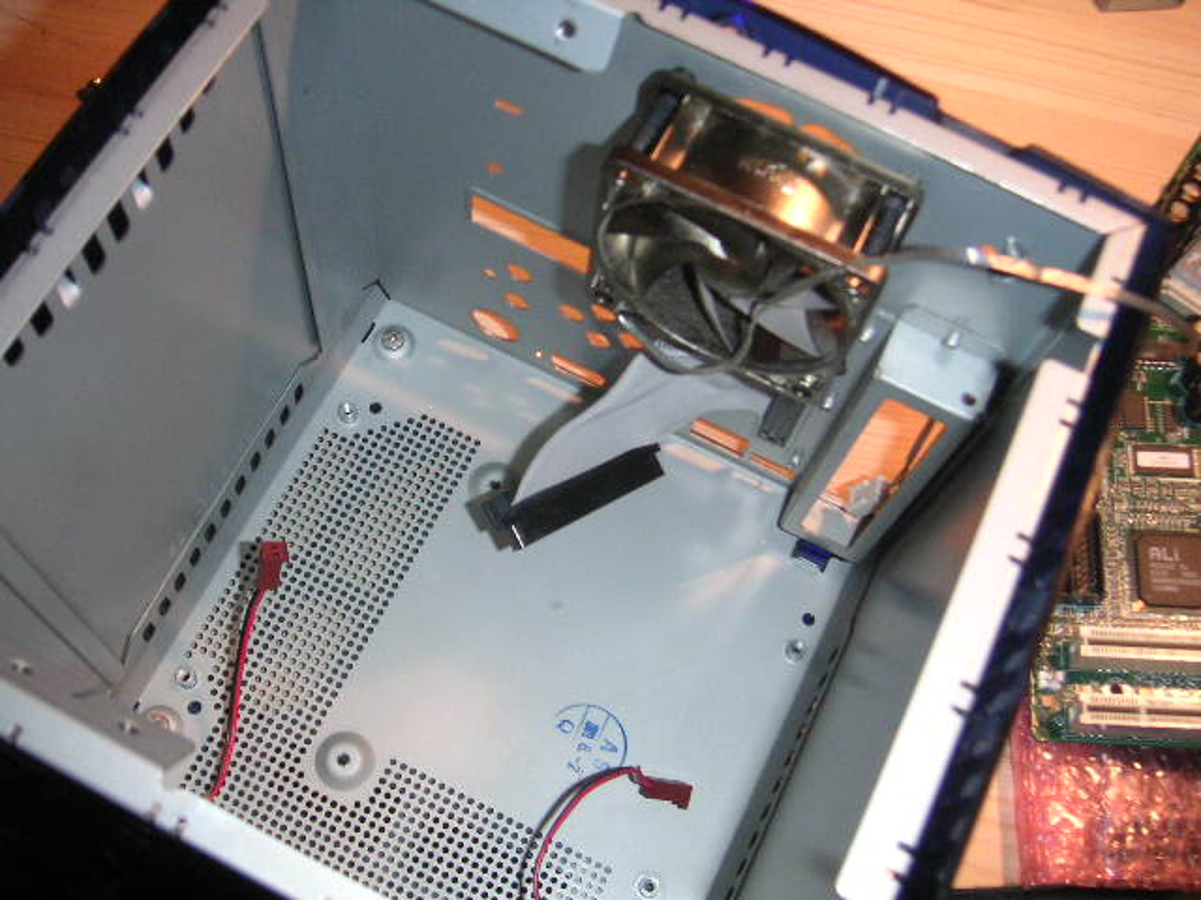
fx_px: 1318
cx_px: 600
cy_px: 450
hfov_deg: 49.0
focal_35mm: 38
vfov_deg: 37.7
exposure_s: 1/45
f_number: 2.8
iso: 160
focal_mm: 6
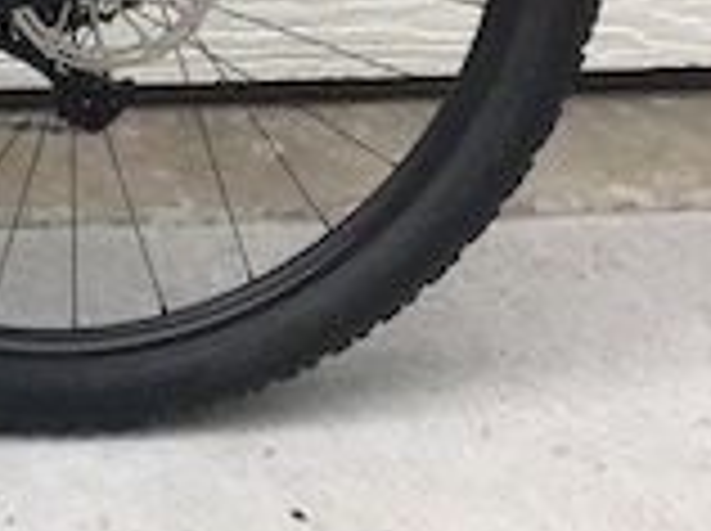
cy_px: -495
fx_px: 3015
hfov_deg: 11.9
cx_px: -760
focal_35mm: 147
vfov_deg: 9.5
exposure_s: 1/596
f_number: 2.2
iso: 25
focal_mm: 4.15
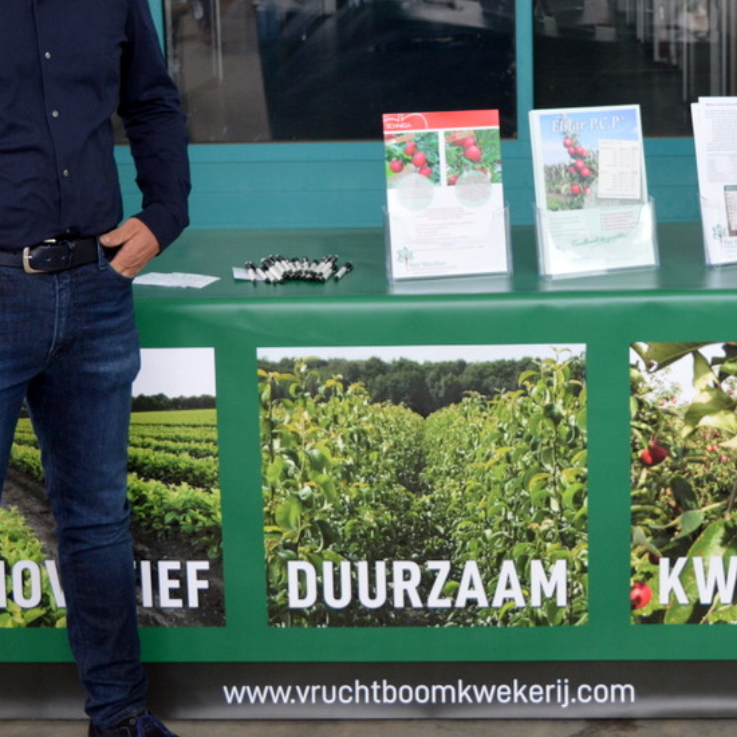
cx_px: 444
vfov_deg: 22.3
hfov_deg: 22.4
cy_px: 178
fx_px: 1855
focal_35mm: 77
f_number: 5.6
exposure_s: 1/125
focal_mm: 26
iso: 400
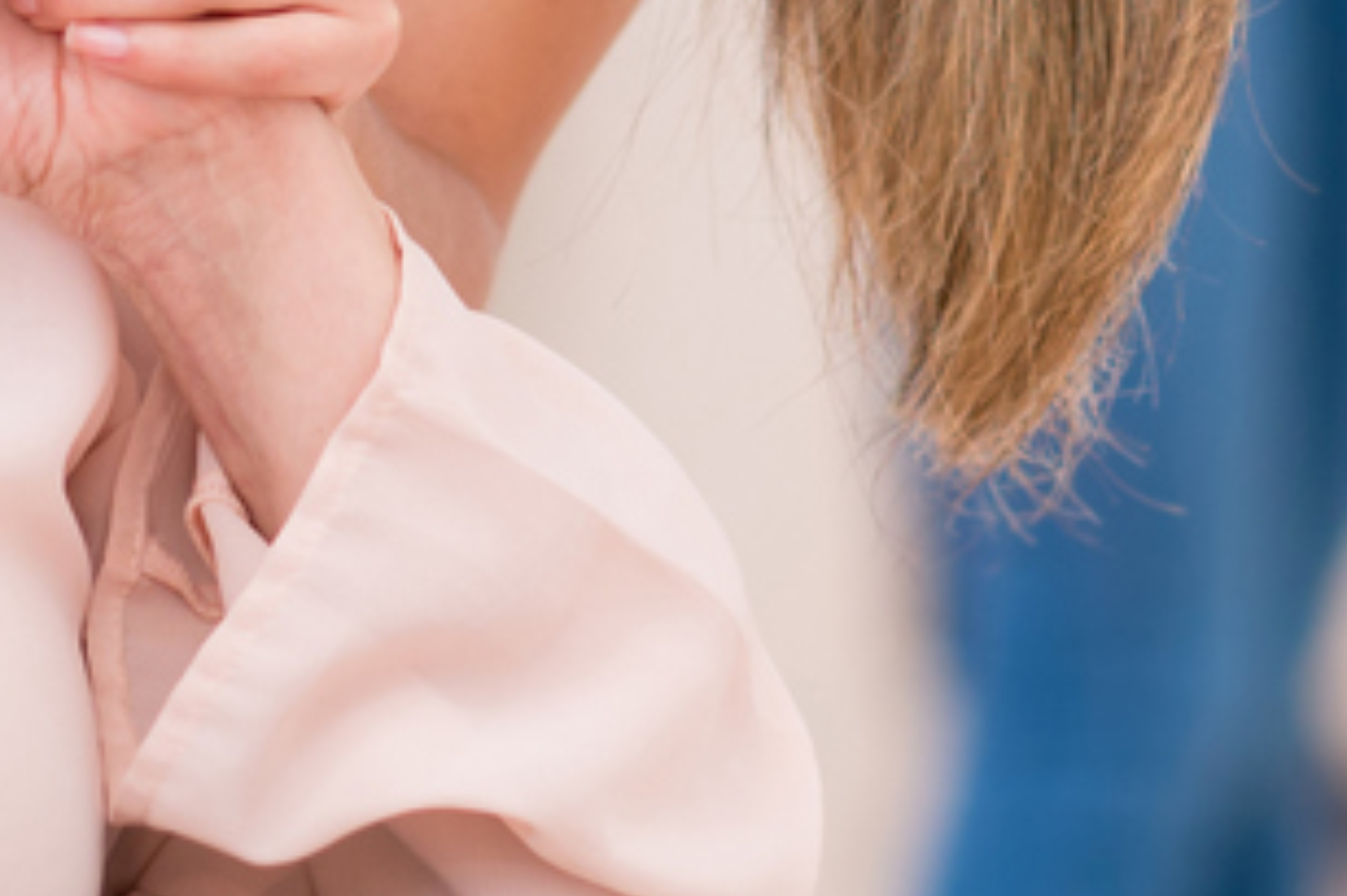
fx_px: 21876
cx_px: -254
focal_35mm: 585
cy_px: -358
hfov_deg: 3.5
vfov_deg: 2.3
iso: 200
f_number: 1.7
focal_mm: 85
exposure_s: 1/800
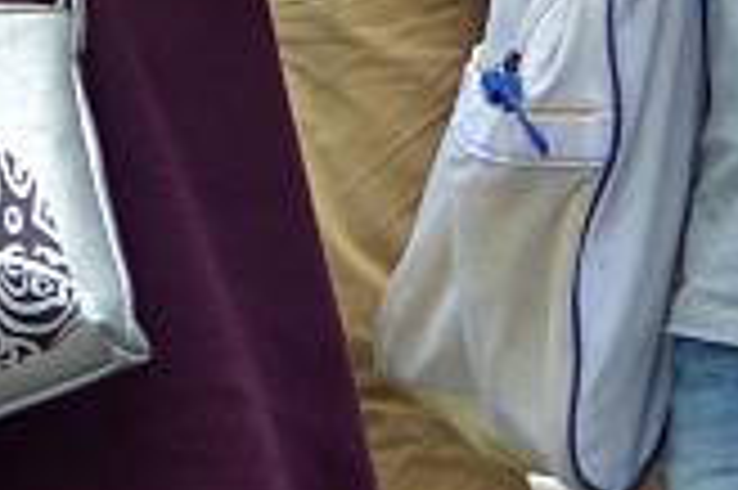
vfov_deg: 3.5
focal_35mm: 384
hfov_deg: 5.4
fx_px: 7857
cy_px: -641
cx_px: -9
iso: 200
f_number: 2
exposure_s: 1/1250
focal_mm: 35
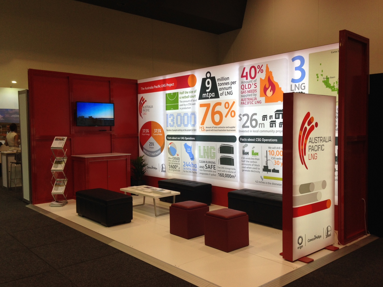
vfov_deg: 41.8
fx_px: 376
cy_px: 147
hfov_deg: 54.0
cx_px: 192
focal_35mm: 34
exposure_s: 1/60
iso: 64
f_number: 2.4
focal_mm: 4.12
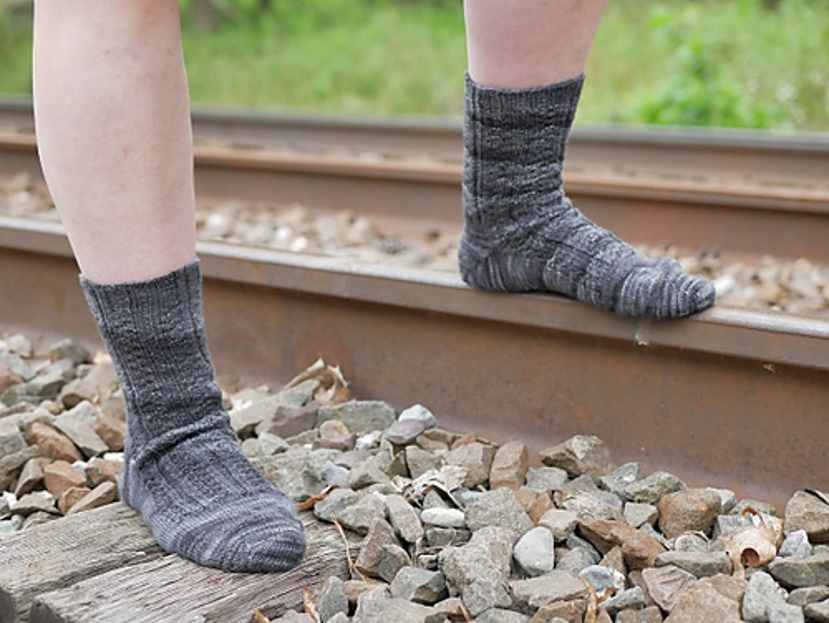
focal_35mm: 50
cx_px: 414
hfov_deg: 38.2
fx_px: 1199
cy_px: 312
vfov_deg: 29.2
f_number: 2.5
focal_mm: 25
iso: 400
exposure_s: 1/800
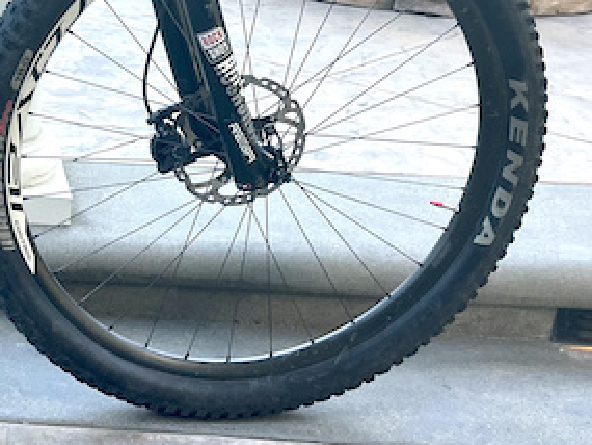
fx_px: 1249
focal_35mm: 73
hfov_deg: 23.2
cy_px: 83
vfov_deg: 19.9
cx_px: -204
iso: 32
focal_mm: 4.2
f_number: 1.6
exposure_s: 1/141
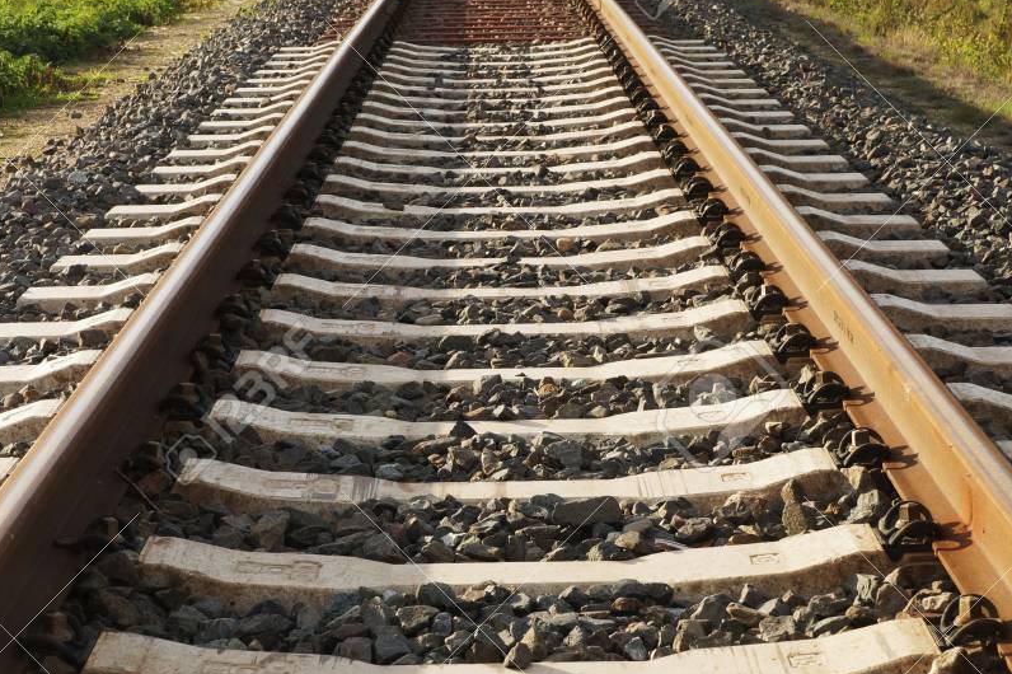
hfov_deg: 20.8
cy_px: 352
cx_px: 477
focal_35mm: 98
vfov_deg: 14.0
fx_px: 2754
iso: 100
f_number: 11
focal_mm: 40
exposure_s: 1/80
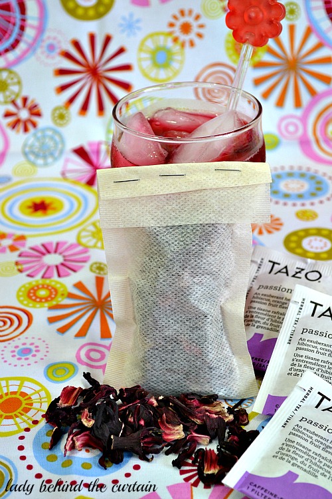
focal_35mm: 66
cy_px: 250
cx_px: 166
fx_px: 913
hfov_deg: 20.6
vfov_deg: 30.5
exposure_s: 1/25
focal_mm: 44
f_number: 5.3
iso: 400
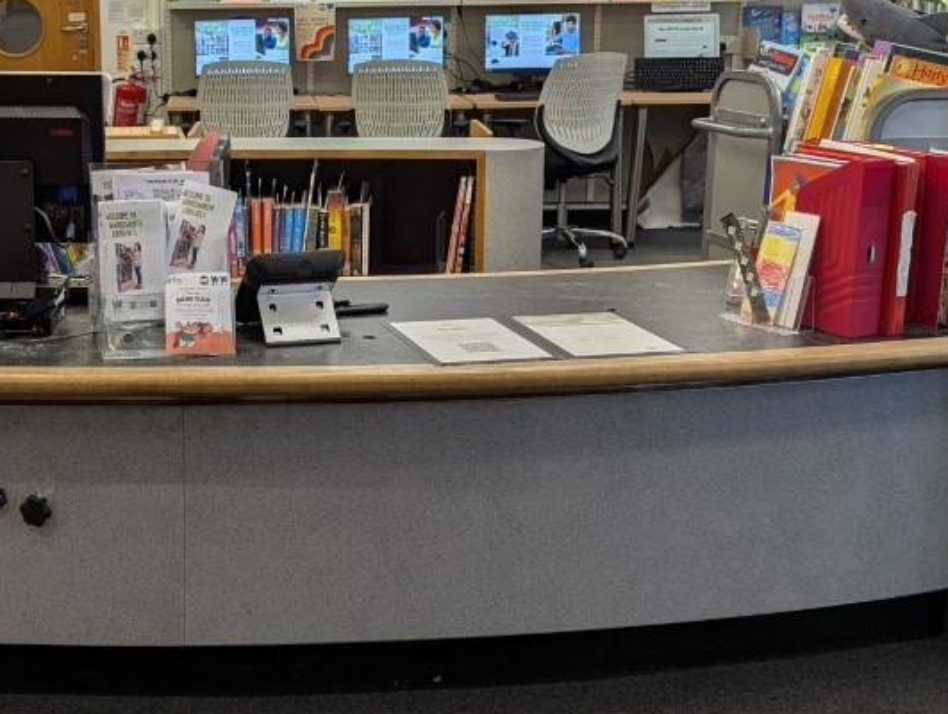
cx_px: 233
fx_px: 1481
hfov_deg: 34.7
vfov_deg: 27.0
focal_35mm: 54
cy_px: 282
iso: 51
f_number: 1.85
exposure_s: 1/50
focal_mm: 6.81
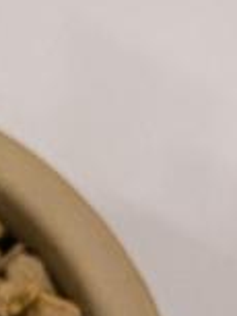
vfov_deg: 11.5
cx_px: -422
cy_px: 279
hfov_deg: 7.8
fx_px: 1550
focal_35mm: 170
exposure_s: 1/60
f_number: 1.8
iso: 160
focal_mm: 4.25
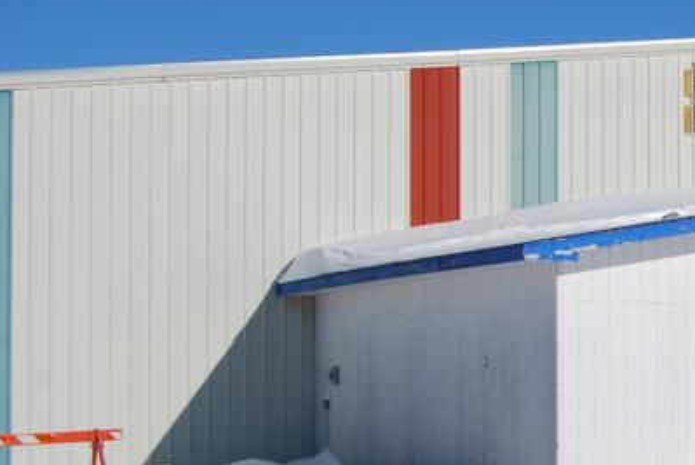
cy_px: 297
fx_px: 1933
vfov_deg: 13.7
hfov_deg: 19.1
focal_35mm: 100
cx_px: 859
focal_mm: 26
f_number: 10
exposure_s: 1/400
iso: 100
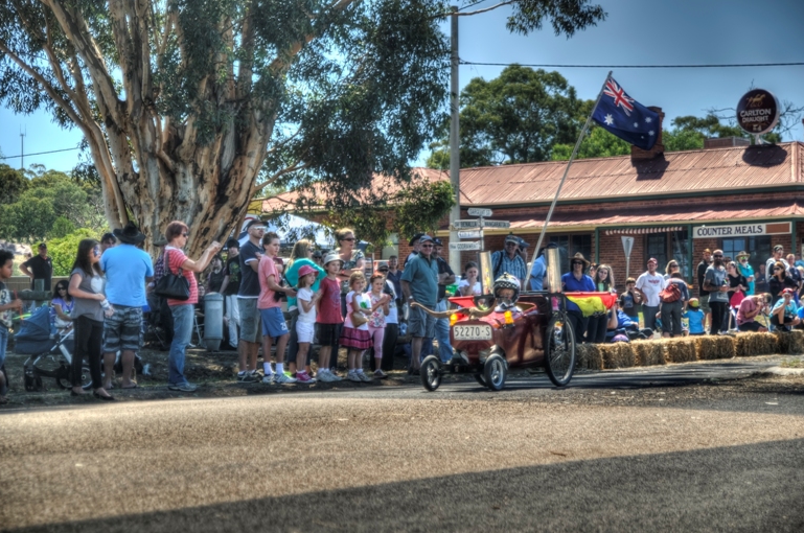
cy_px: 260
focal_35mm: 78
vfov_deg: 17.4
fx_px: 1739
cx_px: 407
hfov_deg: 26.0
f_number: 4
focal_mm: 50
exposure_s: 1/320
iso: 100
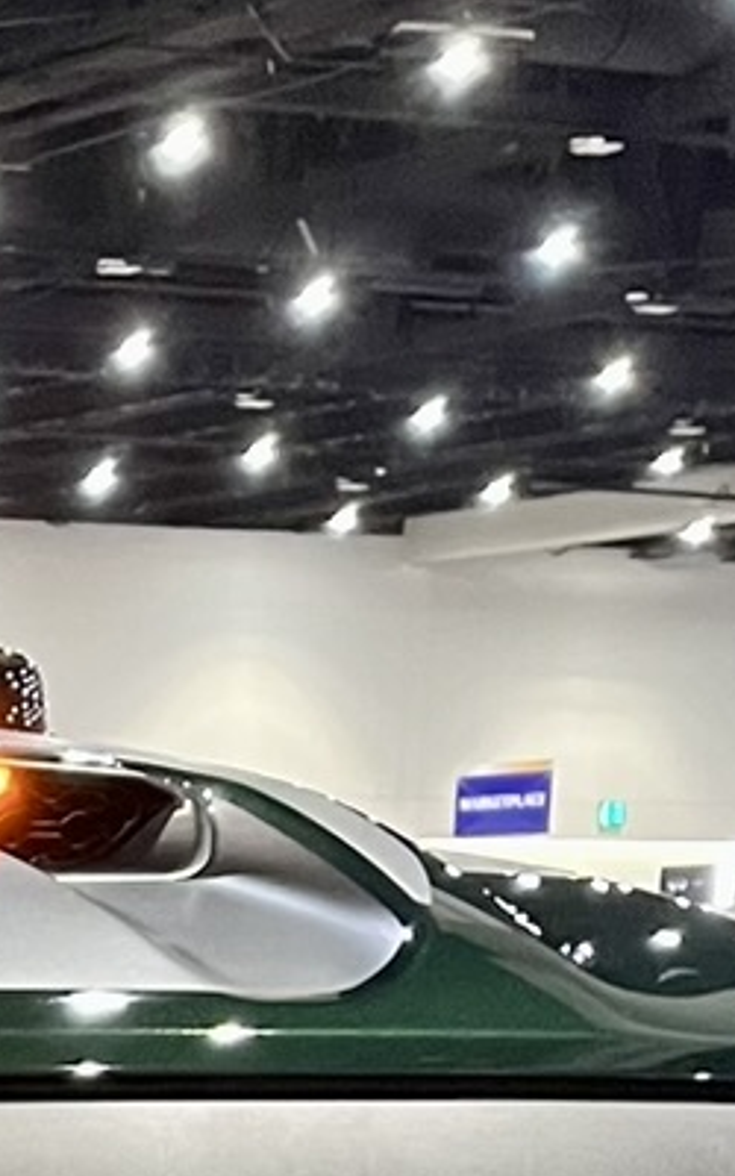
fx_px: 4519
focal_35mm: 141
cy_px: 1993
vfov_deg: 13.6
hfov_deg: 8.6
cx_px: -914
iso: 400
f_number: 1.6
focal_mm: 5.1
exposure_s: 1/40
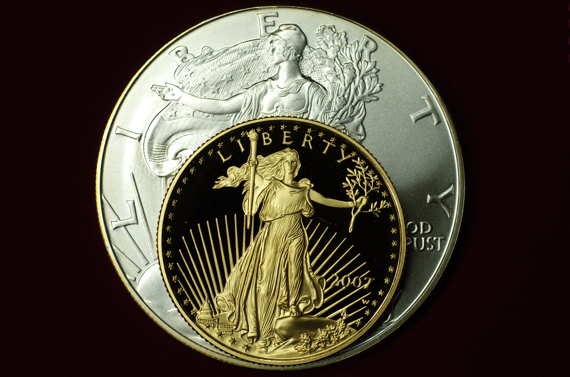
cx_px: 285
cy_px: 188
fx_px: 1185
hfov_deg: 27.0
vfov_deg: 18.1
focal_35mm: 75
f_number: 9
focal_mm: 50
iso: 100
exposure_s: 1/8
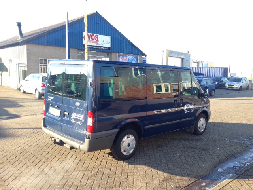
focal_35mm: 33
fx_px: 241
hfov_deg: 55.4
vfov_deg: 42.9
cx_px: 126
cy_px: 95
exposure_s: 1/204
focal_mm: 4.12
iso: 50
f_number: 2.4
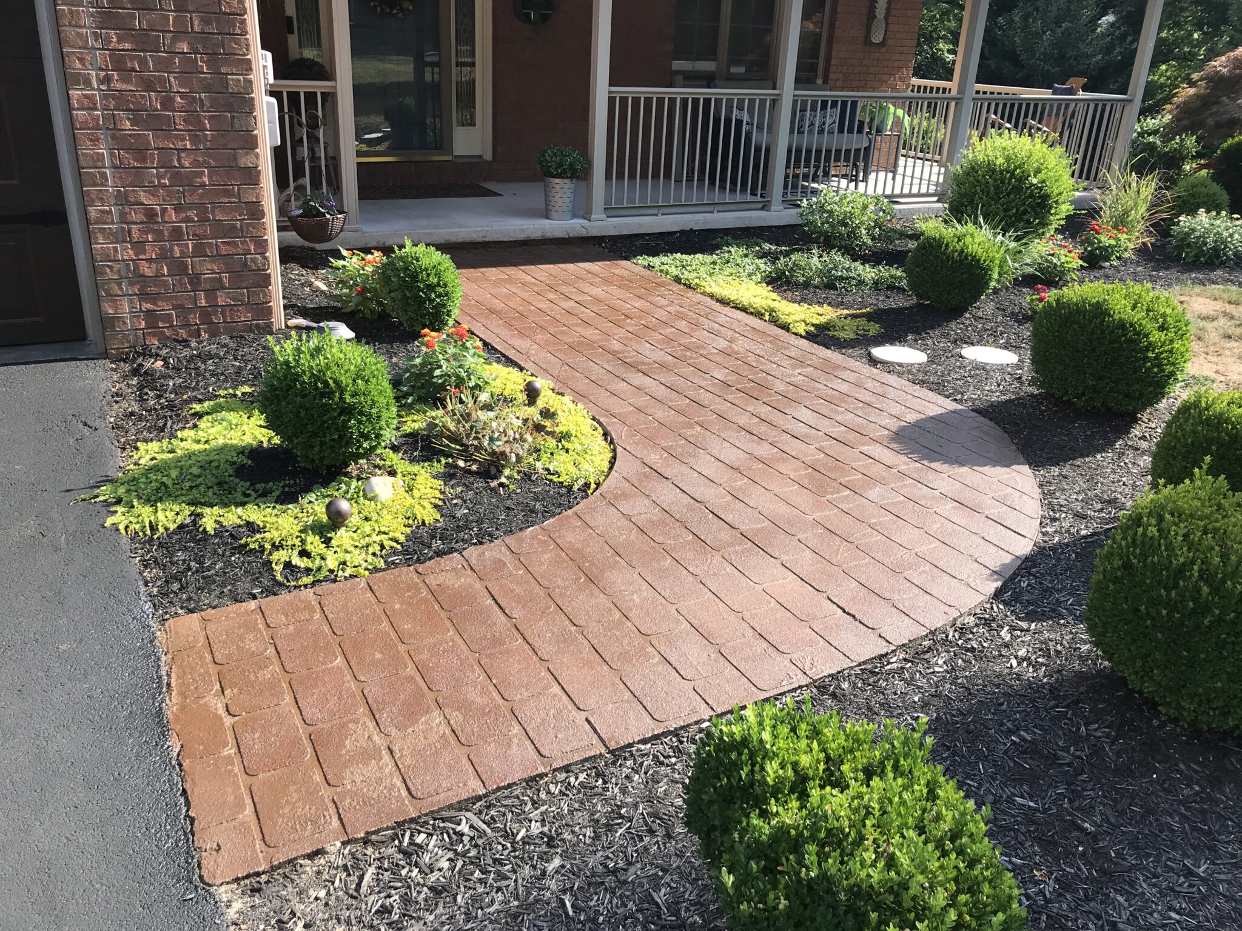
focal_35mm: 28
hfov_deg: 63.4
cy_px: 466
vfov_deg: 49.7
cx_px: 621
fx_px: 1005
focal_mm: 3.99
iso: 20
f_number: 1.8
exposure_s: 1/595
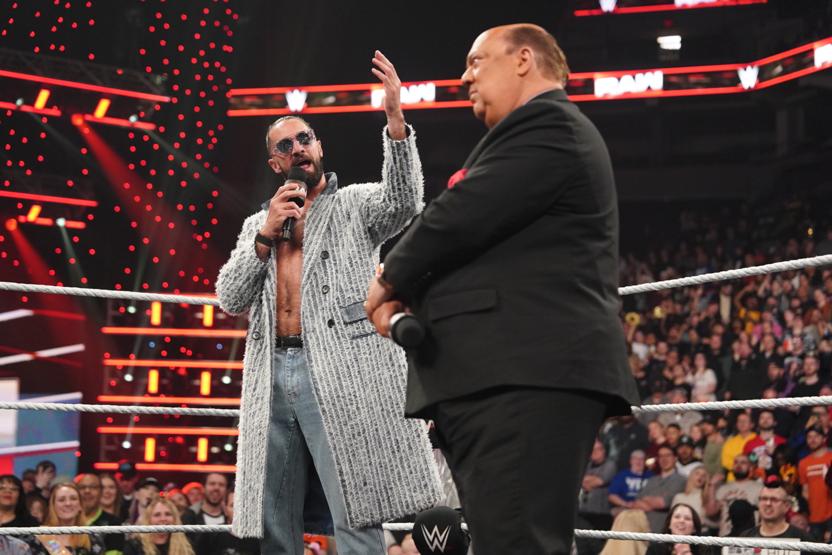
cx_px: 416
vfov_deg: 19.5
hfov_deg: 28.8
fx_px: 1618
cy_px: 278
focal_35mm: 70
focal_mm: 70
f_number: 2.8
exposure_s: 1/800
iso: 6400
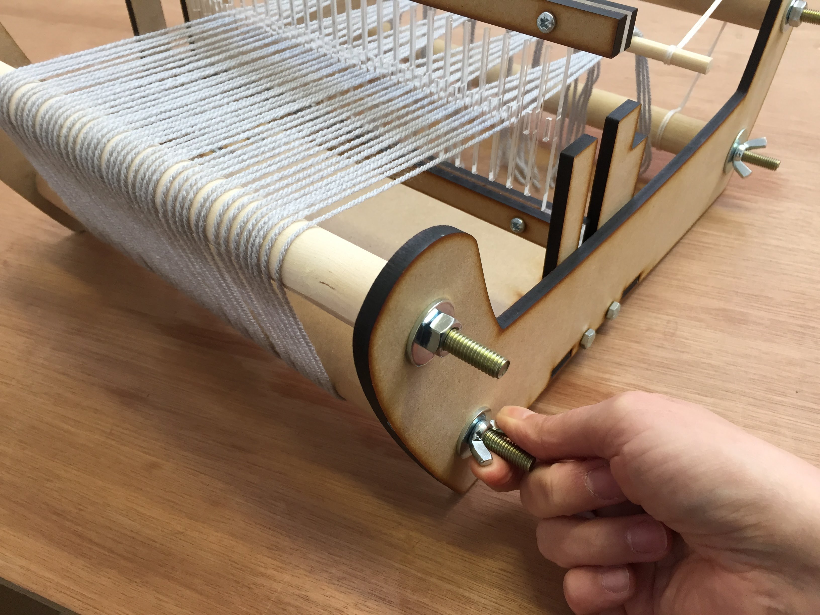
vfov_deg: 48.2
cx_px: 410
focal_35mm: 29
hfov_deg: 61.7
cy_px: 308
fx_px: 687
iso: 40
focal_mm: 4.15
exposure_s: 1/33
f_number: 2.2
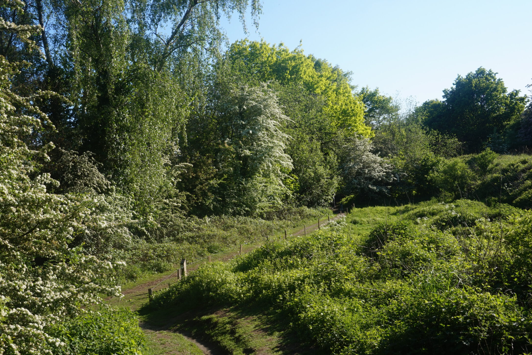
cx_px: 259
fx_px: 600
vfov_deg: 32.9
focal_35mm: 41
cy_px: 162
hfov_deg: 47.8
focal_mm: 23
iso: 100
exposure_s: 1/80
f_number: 11
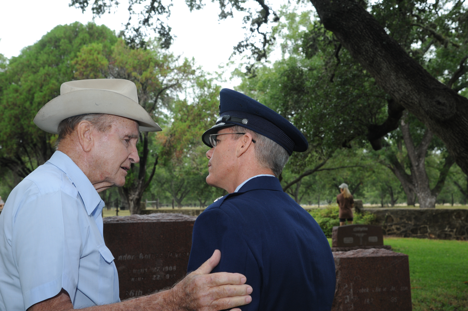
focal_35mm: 48
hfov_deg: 41.1
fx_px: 624
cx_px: 234
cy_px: 156
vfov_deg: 28.0
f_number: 9
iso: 800
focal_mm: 48
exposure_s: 1/250
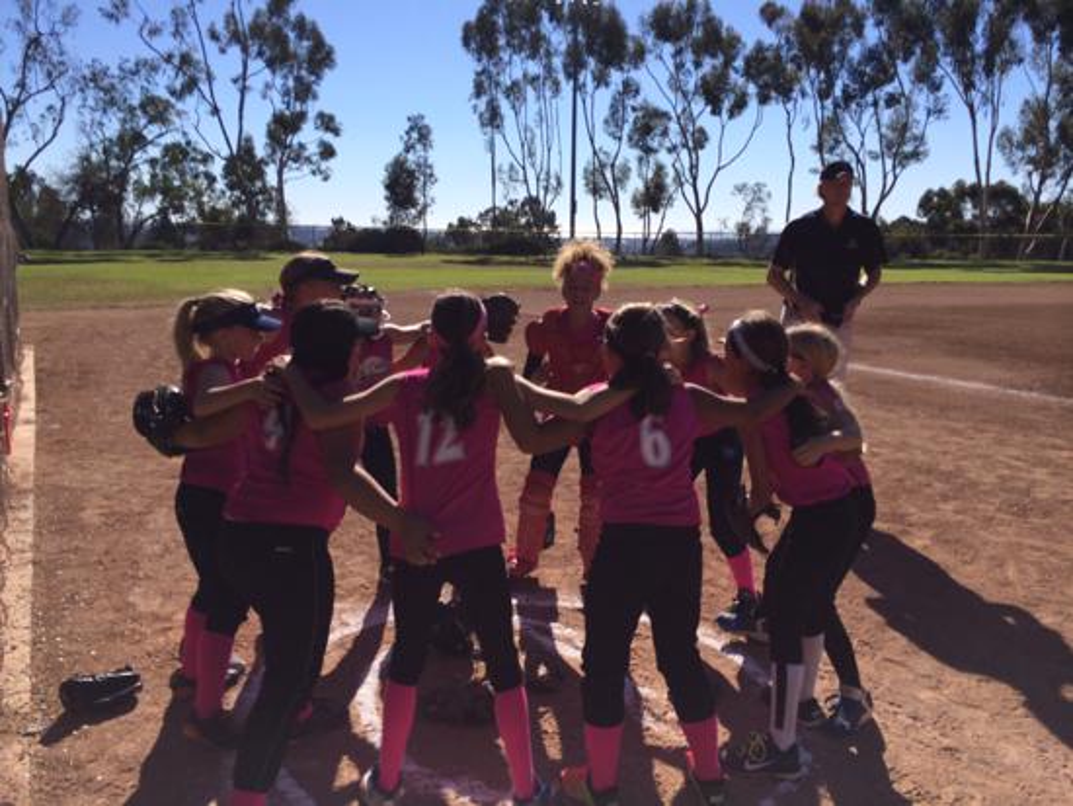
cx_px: 536
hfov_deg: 59.9
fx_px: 930
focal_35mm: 30
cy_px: 403
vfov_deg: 46.8
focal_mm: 4.12
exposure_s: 1/3425
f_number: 2.2
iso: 40
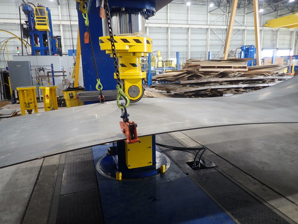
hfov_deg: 69.4
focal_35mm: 25
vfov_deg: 54.9
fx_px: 215
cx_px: 149
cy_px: 112
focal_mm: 4.5
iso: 200
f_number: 2
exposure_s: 1/40
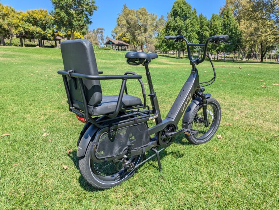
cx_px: 140
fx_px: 194
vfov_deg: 56.9
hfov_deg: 71.5
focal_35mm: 24
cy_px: 105
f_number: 1.85
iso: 41
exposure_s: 1/1179
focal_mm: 6.81
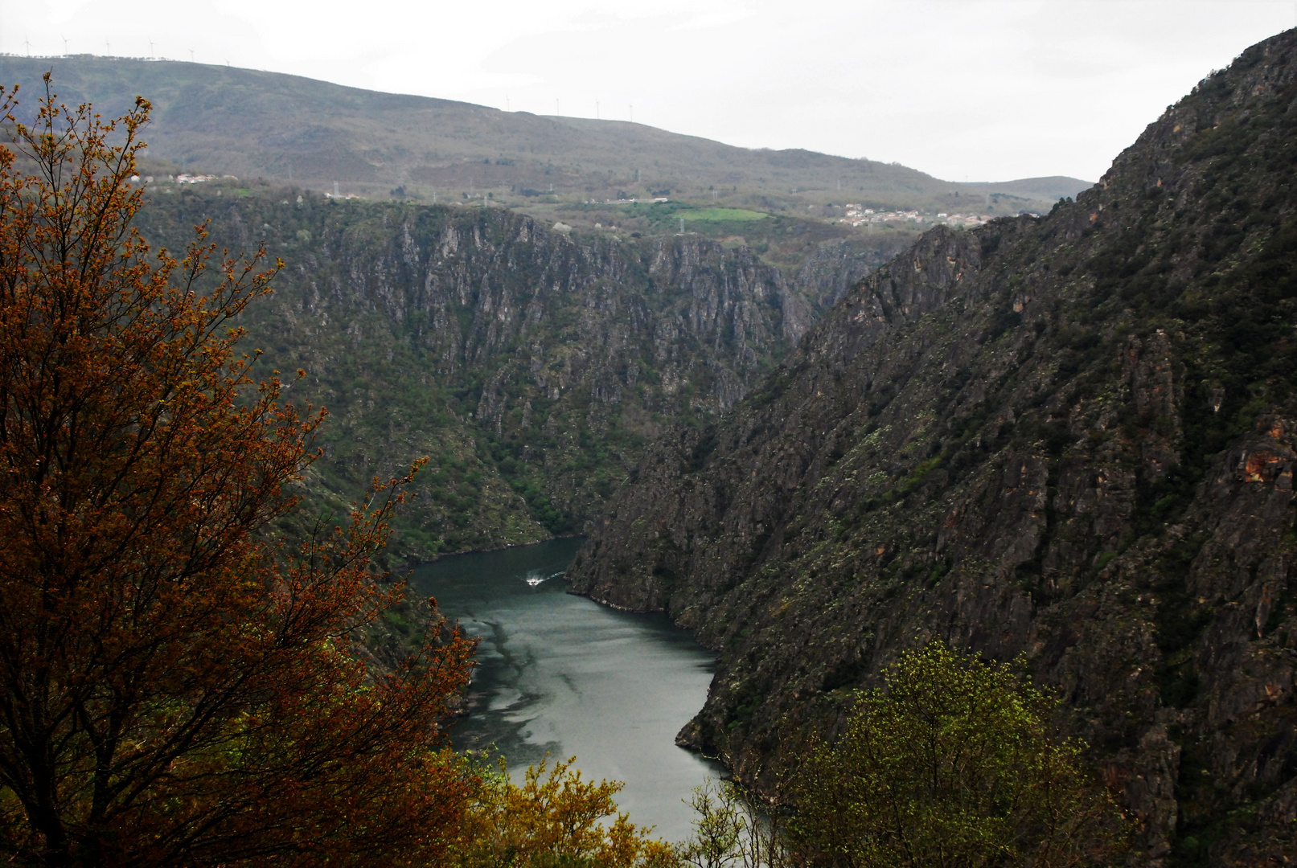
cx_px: 648
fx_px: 1894
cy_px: 434
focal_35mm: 52
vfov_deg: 25.8
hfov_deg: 37.8
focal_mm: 35
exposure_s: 1/200
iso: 800
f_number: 7.1
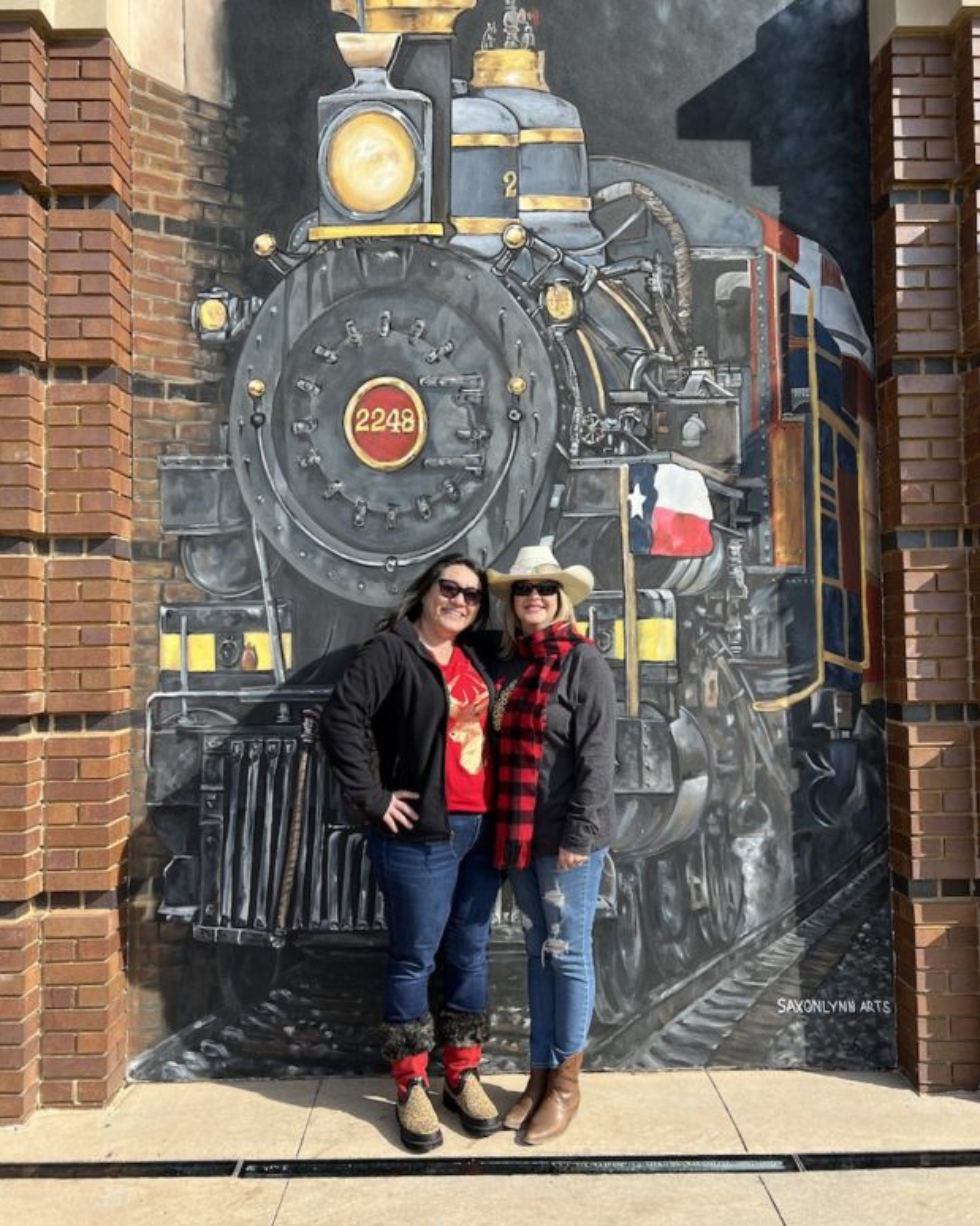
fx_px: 1015
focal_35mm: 28
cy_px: 600
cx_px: 496
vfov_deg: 62.2
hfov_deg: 51.5
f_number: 1.5
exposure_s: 1/2571
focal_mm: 5.7
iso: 50
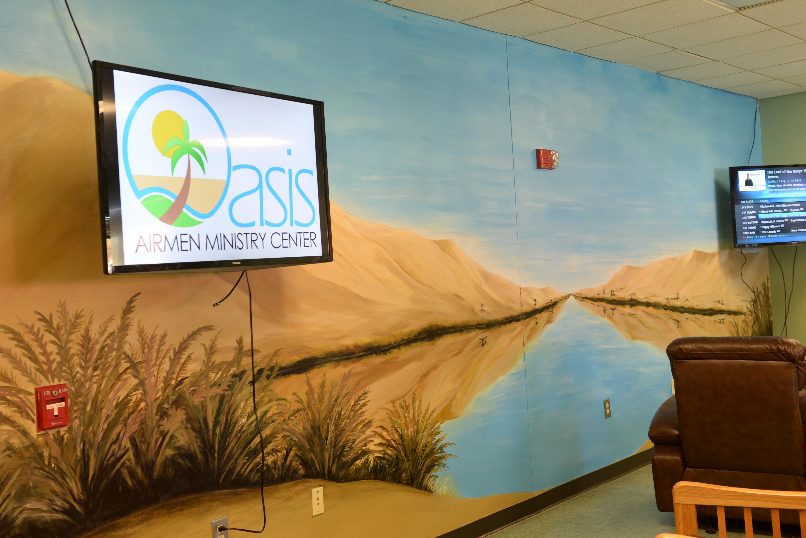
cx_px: 403
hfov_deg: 50.7
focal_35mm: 38
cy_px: 269
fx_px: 851
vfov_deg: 35.1
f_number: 5
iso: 800
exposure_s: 1/30
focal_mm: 38
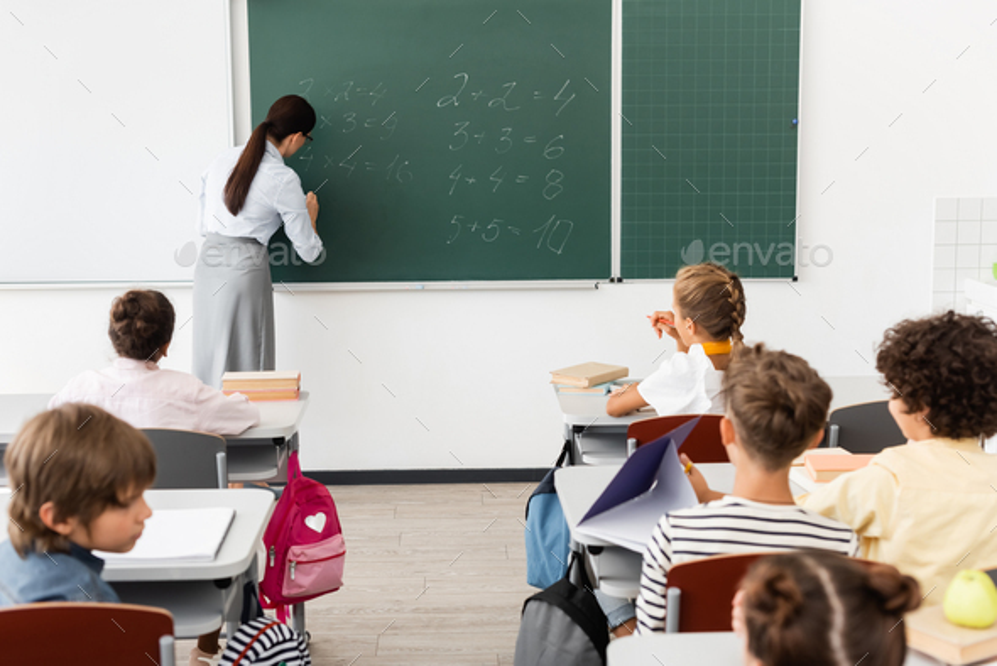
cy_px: 333
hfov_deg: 39.6
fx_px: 1385
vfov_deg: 27.0
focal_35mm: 50
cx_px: 498
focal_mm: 50
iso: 250
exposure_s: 1/200
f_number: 4
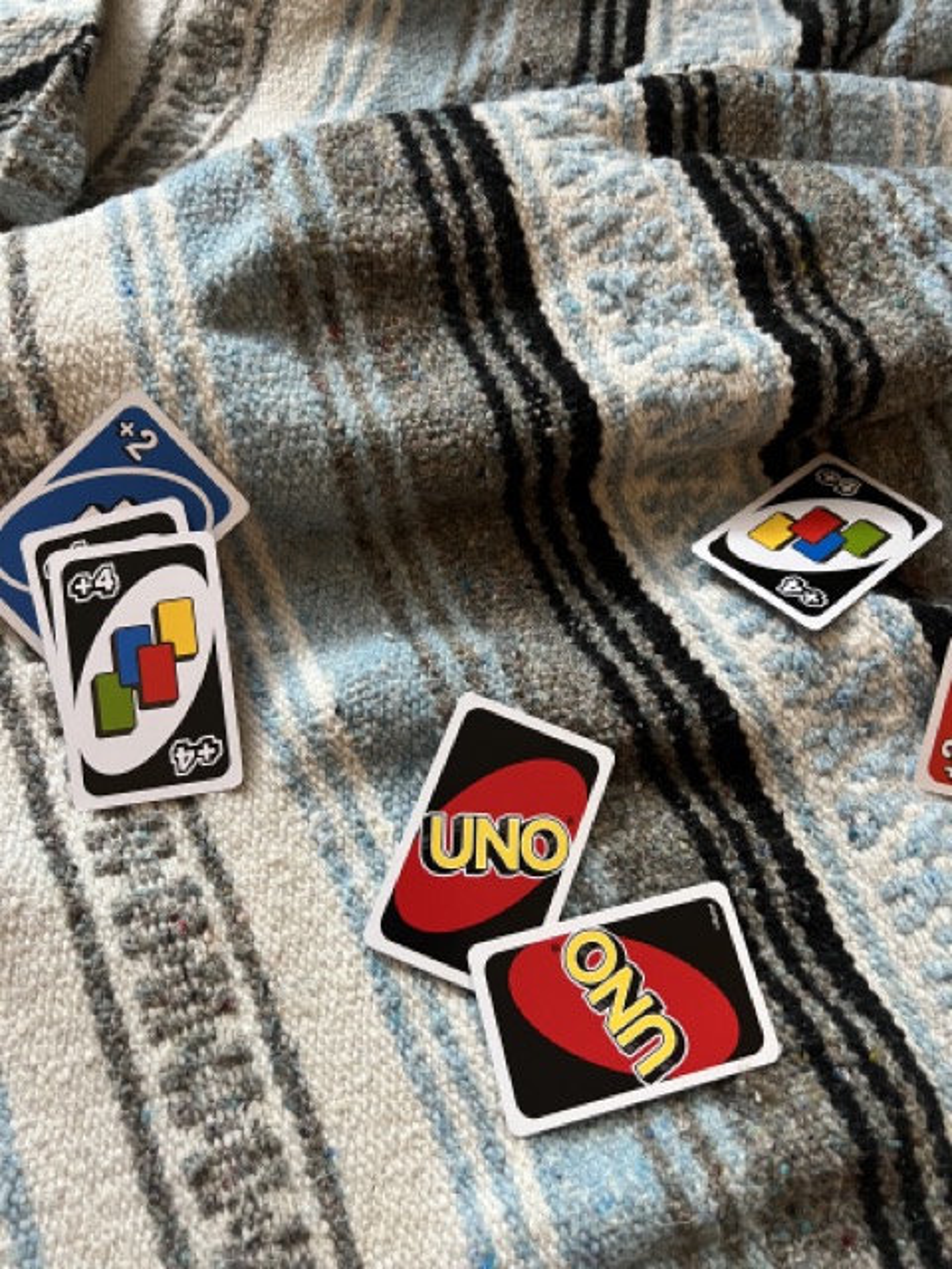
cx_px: 476
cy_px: 634
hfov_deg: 53.1
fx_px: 953
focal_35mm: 26
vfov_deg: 67.3
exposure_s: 1/43
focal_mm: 5.7
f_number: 1.5
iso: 400
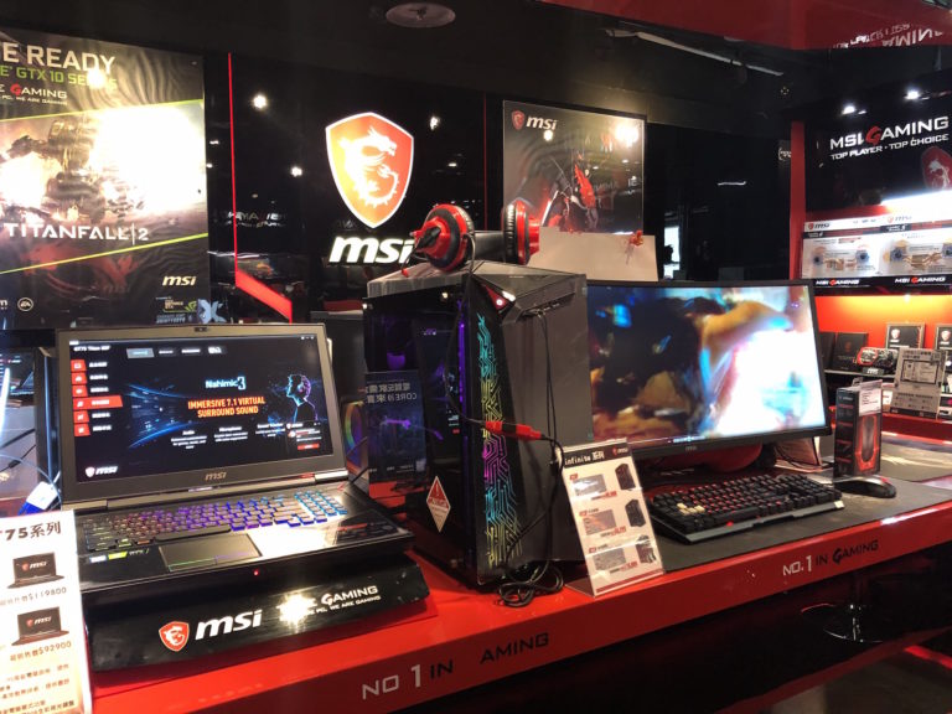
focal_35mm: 28
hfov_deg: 63.4
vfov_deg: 49.7
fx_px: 770
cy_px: 357
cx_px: 476
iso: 100
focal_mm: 4
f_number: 1.8
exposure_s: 1/9
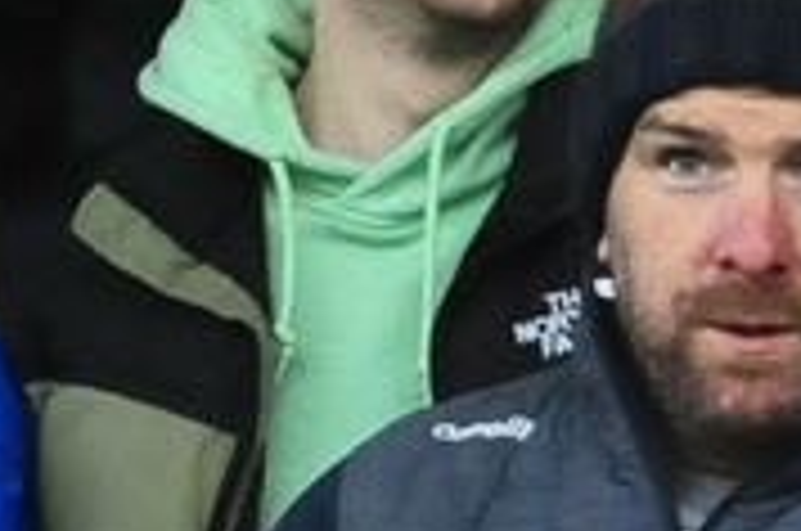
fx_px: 22710
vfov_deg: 1.3
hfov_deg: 2.0
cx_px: 752
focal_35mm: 1023
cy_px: 320
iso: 3200
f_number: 6.3
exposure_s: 1/160
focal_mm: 135
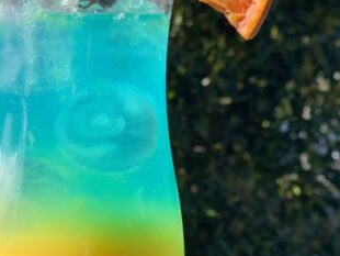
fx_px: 1317
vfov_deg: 11.1
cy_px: 153
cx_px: 68
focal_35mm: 134
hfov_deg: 14.6
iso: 16
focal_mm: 6
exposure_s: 1/350
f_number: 2.4
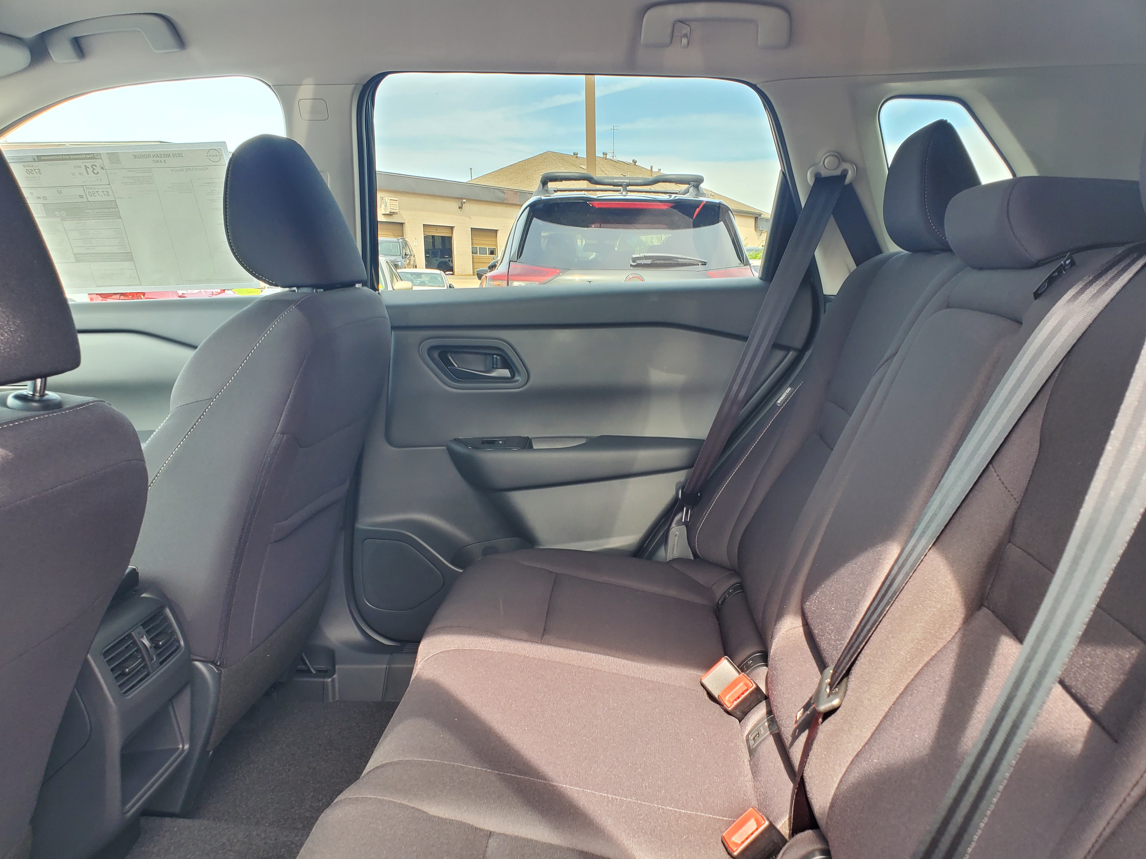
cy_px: 441
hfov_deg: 65.3
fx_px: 894
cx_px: 560
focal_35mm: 27
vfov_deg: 51.3
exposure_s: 1/61
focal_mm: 4.3
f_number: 2.4
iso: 80
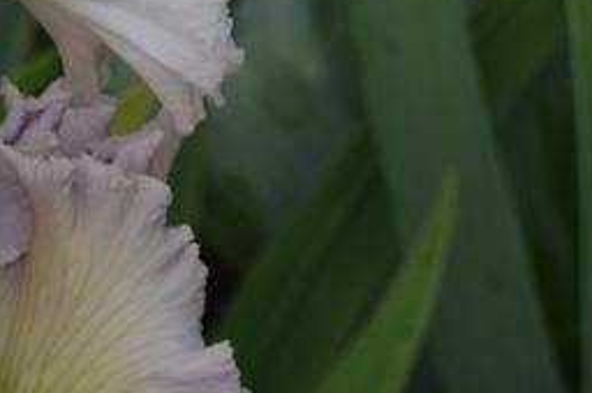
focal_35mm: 293
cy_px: -40
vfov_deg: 4.7
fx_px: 4812
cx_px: -363
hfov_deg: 6.9
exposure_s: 1/320
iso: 100
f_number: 8
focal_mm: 50
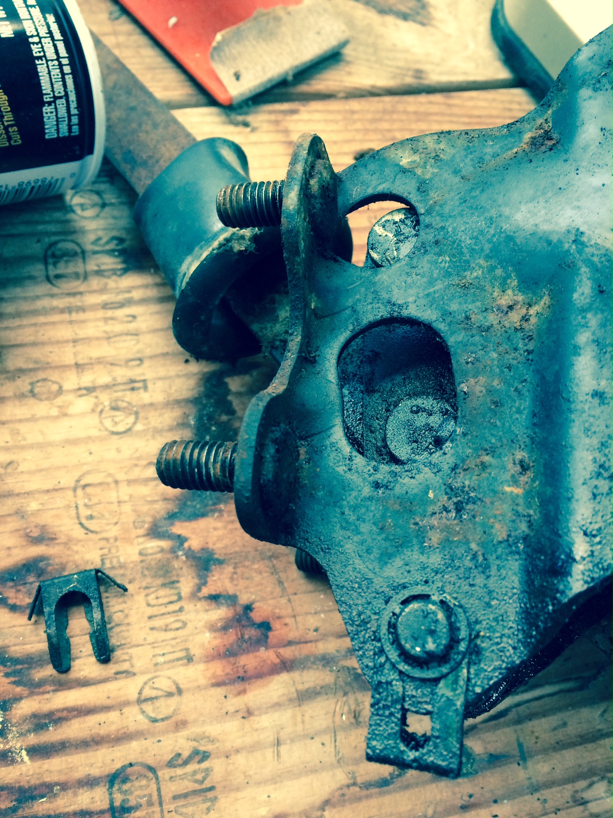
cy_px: 409
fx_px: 685
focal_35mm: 29
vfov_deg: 61.7
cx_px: 306
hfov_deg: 48.2
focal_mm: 4.15
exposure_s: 1/30
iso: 100
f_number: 2.2
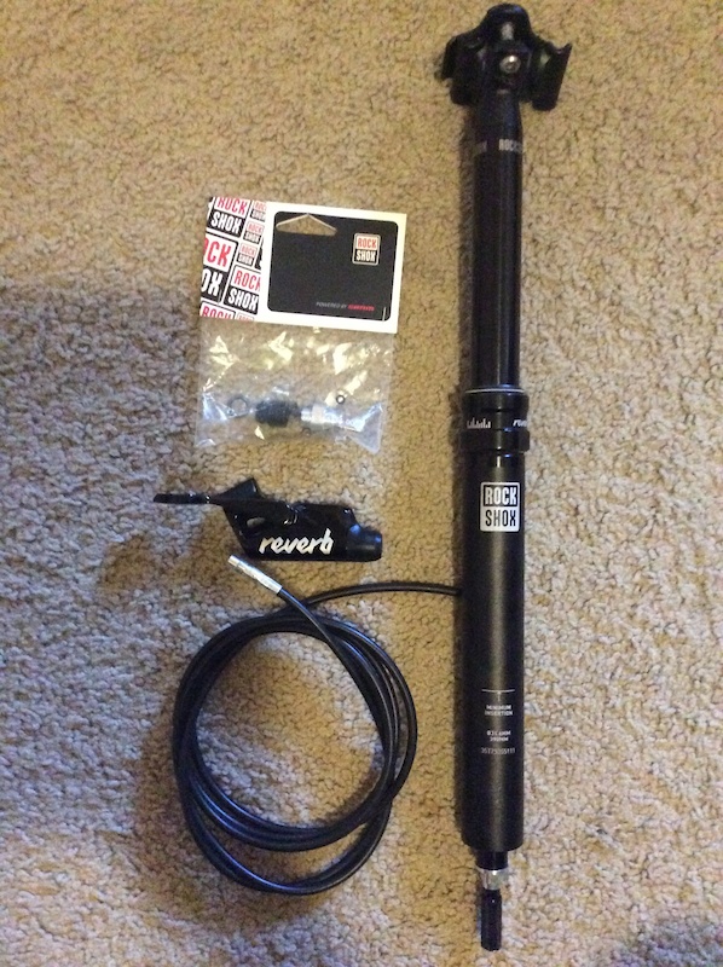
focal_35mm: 32
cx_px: 362
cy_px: 484
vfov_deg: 56.9
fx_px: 893
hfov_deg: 44.1
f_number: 2.4
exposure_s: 1/15
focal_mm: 3.3
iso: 800
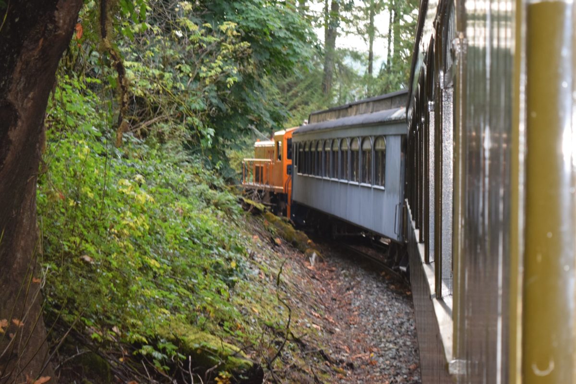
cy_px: 192
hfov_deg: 24.6
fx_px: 1320
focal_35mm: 82
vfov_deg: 16.6
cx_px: 288
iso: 1100
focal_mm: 55
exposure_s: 1/60
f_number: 5.6
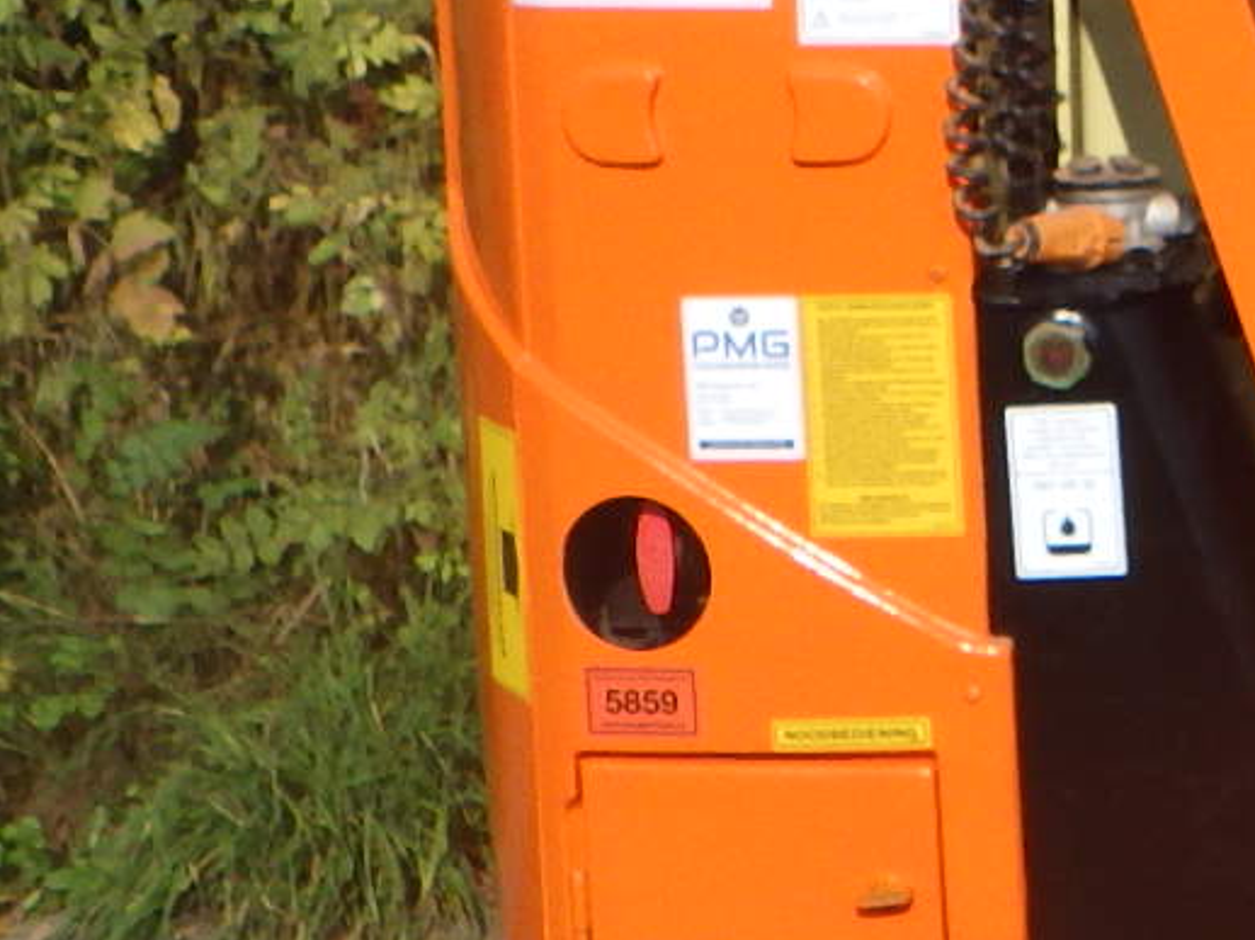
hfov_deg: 16.4
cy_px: 245
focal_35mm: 111
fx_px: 4021
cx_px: 1784
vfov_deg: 13.3
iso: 125
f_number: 4.2
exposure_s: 1/1000
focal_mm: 5
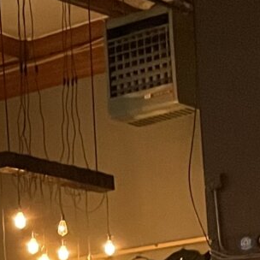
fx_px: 1317
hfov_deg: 9.2
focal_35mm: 155
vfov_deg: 10.8
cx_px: -505
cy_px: 397
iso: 500
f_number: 1.6
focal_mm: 4.2
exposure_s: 1/60
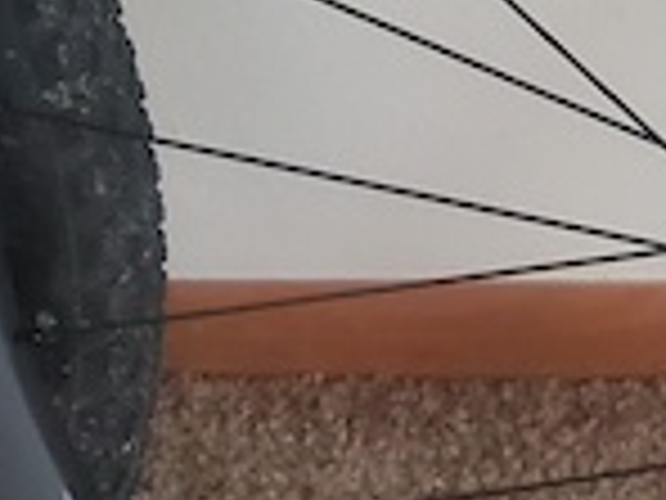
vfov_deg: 10.5
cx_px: 1714
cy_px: 162
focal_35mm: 141
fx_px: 2713
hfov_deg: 11.2
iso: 400
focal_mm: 4.3
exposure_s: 1/40
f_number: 1.5
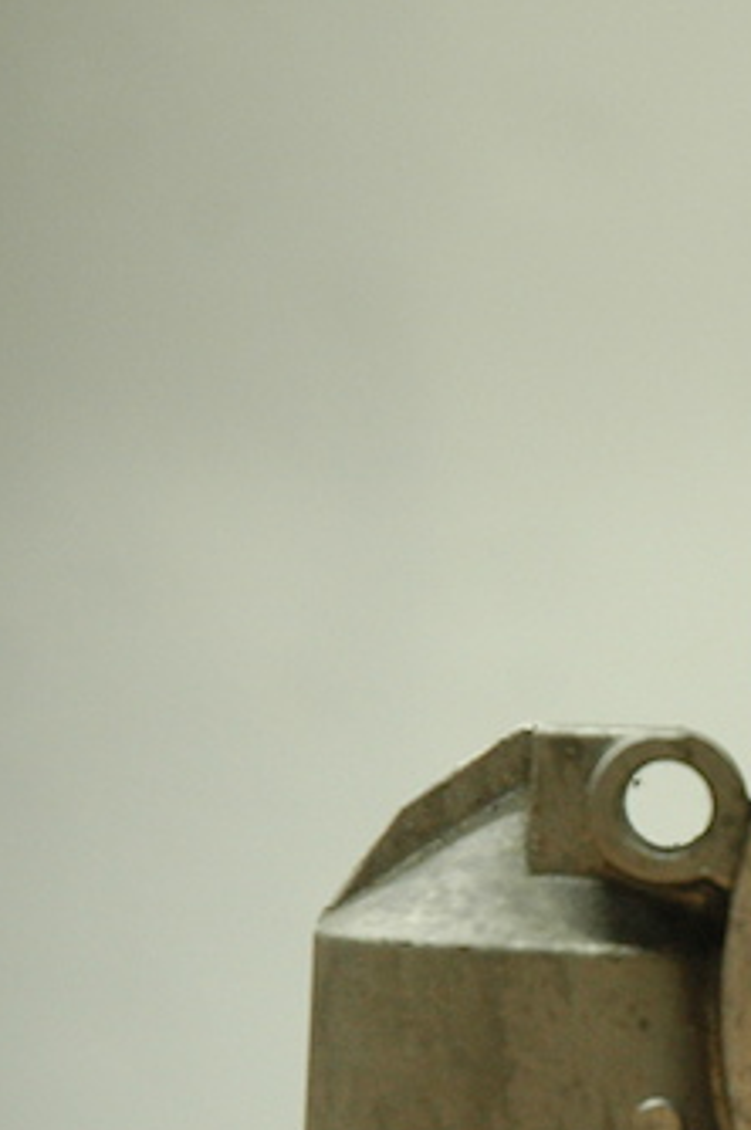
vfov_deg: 6.4
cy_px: 976
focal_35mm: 322
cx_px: 1214
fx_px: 10096
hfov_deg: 4.2
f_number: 5
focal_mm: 70
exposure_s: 1/50
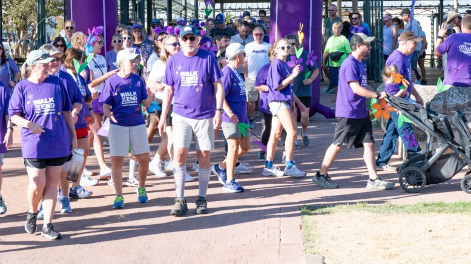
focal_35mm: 102
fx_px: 1273
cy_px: 60
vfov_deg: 11.8
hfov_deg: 20.9
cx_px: 186
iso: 1600
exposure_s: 1/1250
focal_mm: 74
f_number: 10
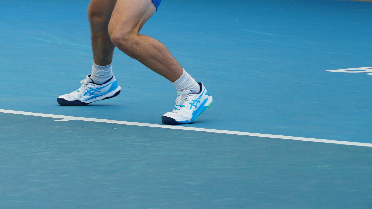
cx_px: -75
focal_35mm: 306
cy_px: -66
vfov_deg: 4.0
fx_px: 3021
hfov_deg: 7.0
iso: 100
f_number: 5
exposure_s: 1/200
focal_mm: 81
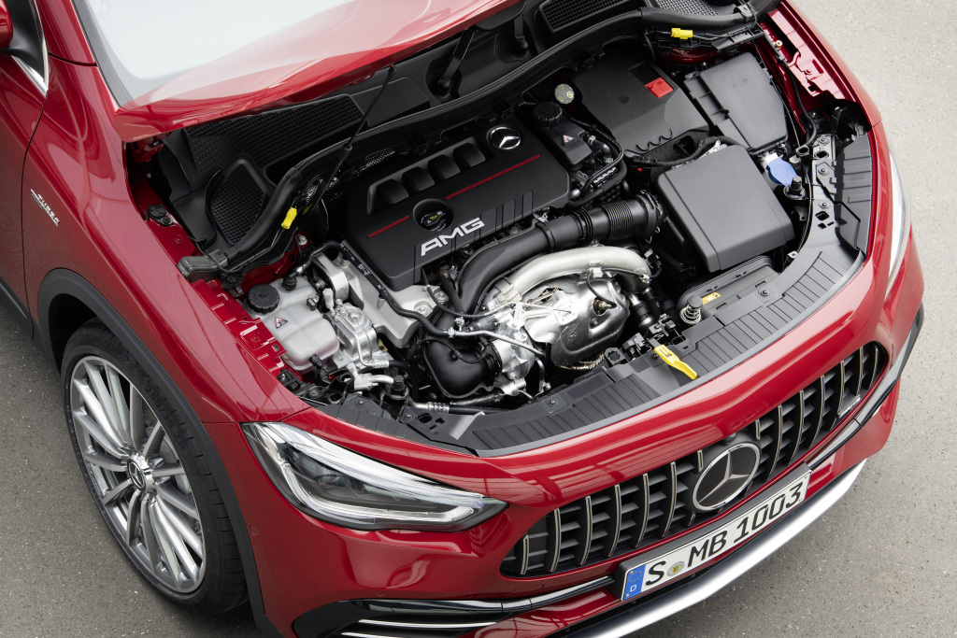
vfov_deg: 11.4
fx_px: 3190
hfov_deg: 17.1
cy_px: 319
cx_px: 478
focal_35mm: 120
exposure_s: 1/3
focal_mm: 120
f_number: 11
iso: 200
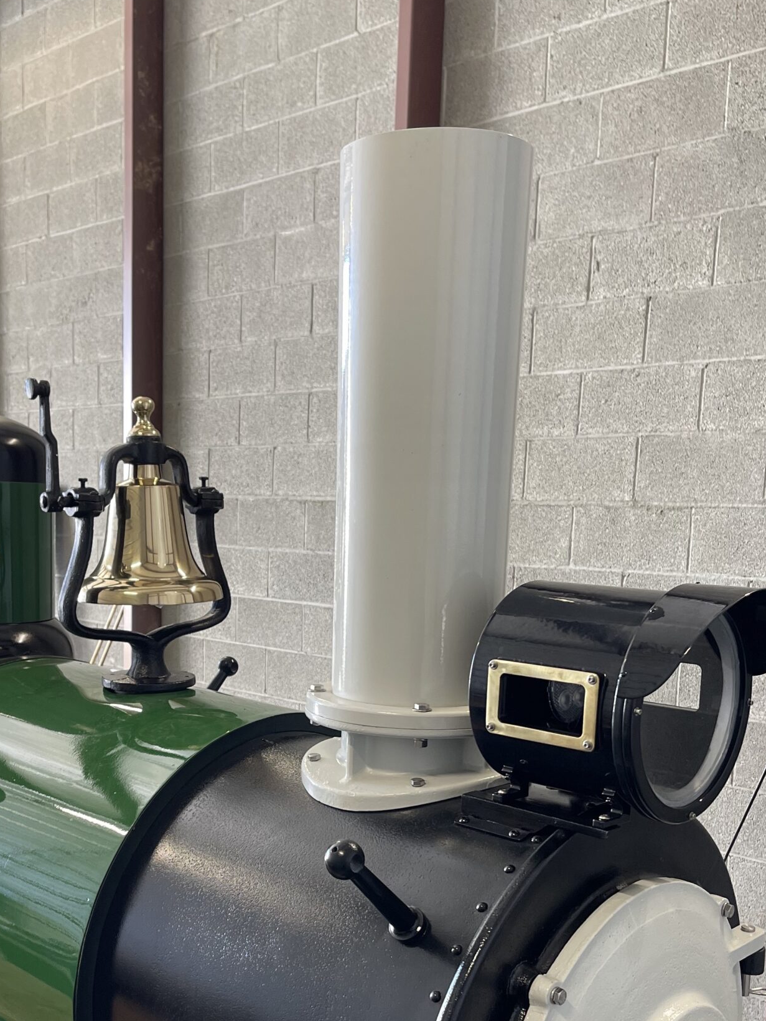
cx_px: 285
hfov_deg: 36.6
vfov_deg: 46.9
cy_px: 698
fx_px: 1151
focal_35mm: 39
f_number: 1.6
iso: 125
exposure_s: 1/121
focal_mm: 5.1
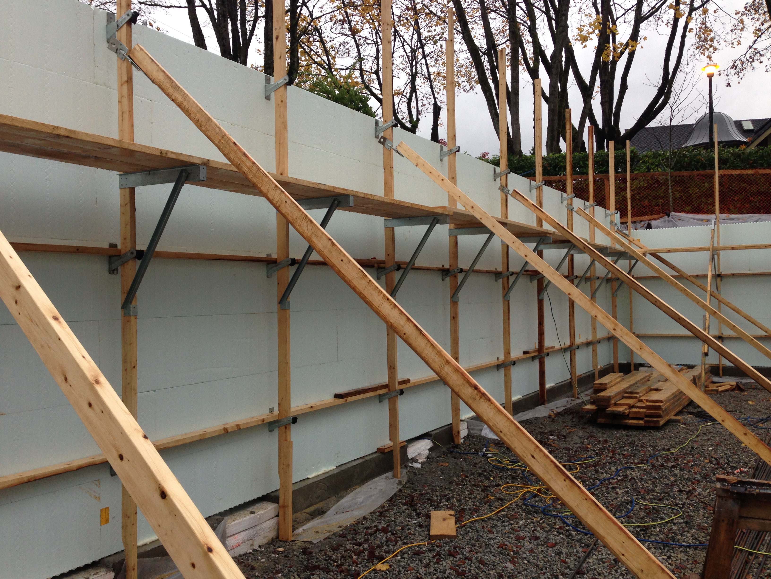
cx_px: 386
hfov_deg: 55.4
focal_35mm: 33
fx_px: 735
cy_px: 290
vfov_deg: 42.9
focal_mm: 4.12
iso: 64
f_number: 2.4
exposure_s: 1/40
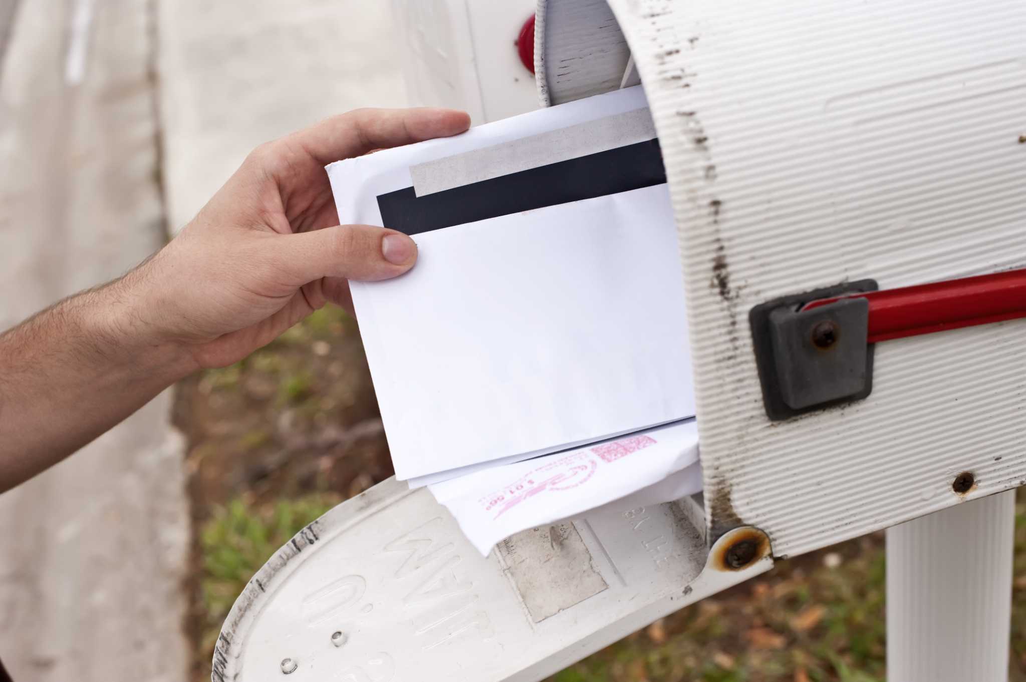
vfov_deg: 26.9
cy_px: 341
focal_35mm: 50
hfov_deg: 39.6
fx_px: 1424
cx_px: 513
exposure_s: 1/400
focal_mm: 50
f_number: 8
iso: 800
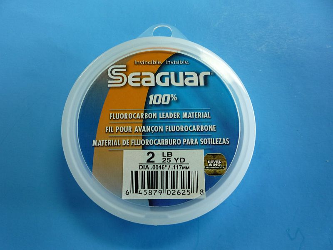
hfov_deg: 60.0
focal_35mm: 30
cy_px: 125
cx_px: 166
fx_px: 289
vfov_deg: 46.8
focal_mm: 5.2
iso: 200
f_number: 3.3
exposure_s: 1/30
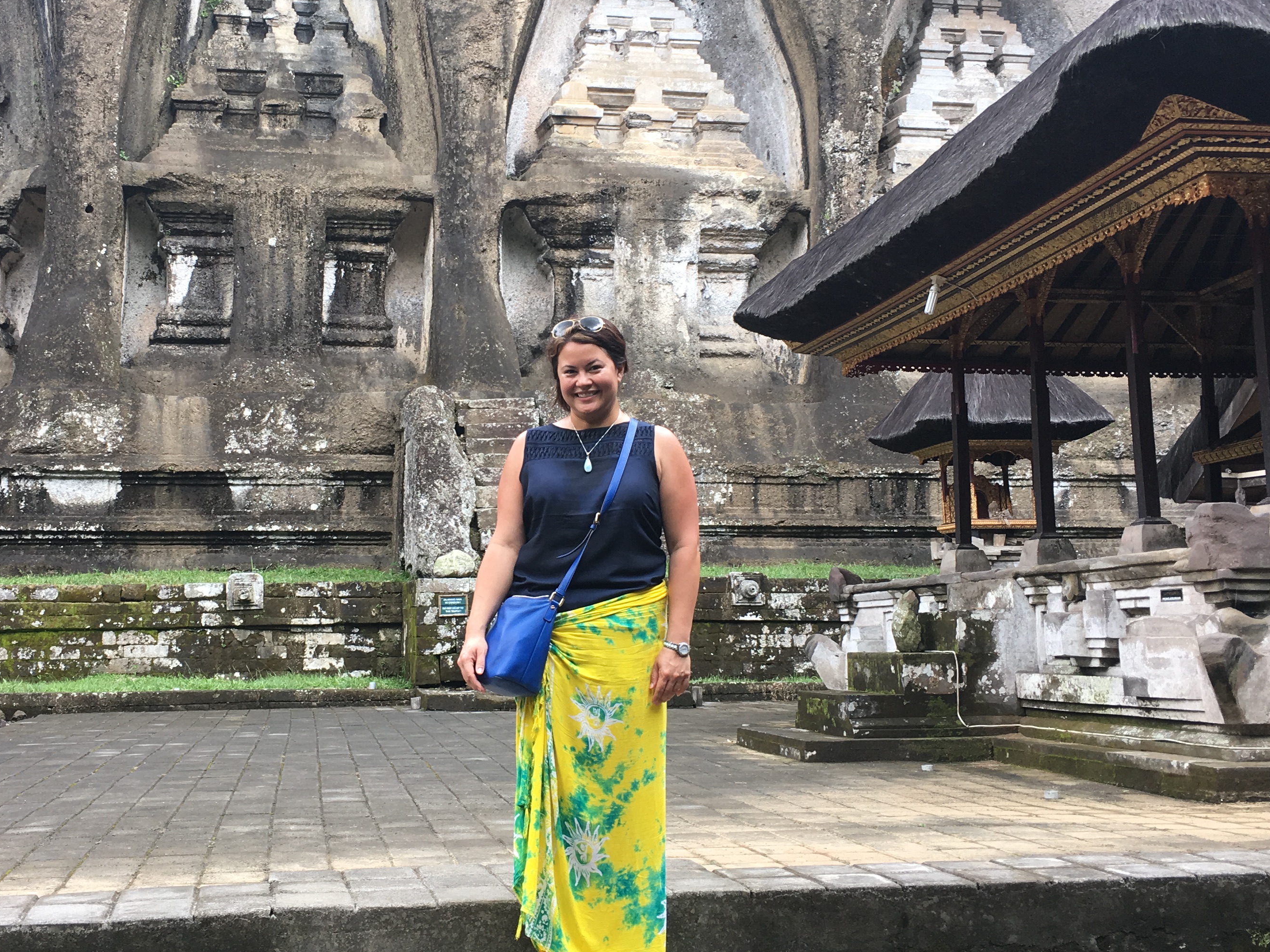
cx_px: 538
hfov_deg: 42.8
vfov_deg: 32.8
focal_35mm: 44
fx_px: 1614
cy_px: 396
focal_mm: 4.15
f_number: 2.2
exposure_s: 1/129
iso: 25
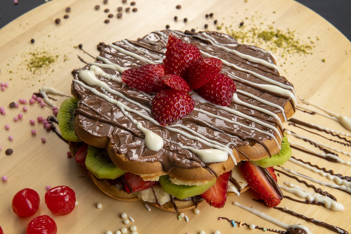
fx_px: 439
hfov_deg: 43.6
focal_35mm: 45
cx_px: 176
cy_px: 117
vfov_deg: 29.9
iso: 1000
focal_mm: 30
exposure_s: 1/80
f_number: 9
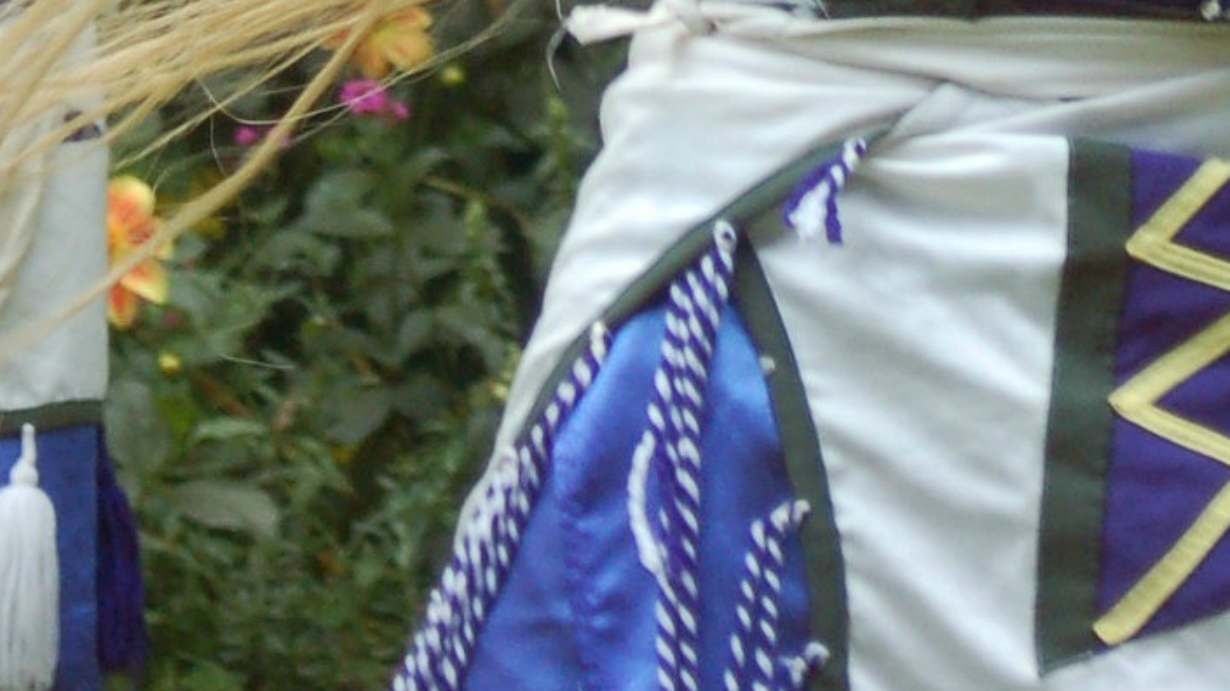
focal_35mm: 536
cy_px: -1038
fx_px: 17476
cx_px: 1066
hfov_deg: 4.0
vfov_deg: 2.3
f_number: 5.6
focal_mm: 80
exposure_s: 1/160
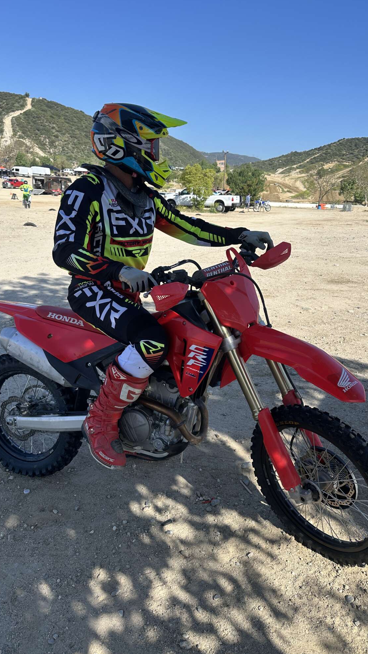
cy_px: 320
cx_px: 201
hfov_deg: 42.9
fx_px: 468
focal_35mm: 27
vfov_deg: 69.8
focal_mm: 6.86
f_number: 1.78
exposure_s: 1/3717
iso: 80
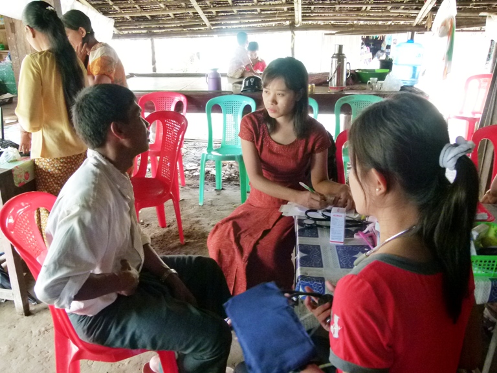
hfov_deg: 60.0
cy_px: 186
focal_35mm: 30
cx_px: 248
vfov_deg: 46.8
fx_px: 431
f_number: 2.9
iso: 400
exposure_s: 1/30
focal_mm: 5.3
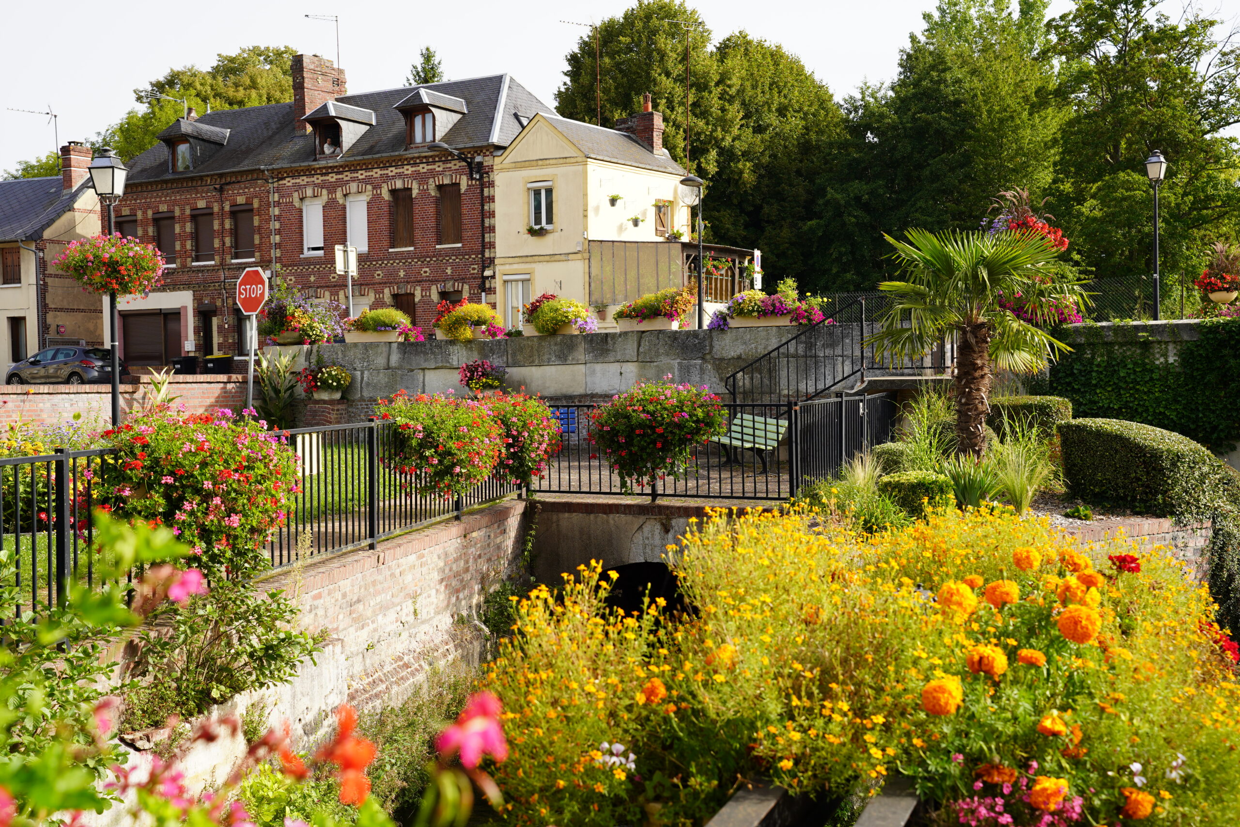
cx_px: 620
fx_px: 1447
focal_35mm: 42
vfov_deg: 31.9
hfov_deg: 46.4
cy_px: 414
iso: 100
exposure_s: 1/100
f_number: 7.1
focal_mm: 42
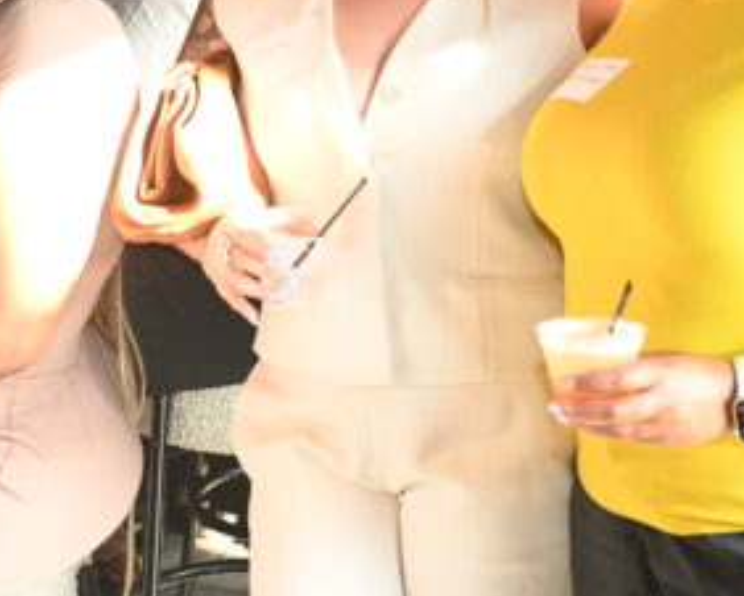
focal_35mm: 103
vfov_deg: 14.9
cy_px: 105
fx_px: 2270
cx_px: 390
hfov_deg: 18.6
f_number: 4.5
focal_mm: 36
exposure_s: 1/200
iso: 2000
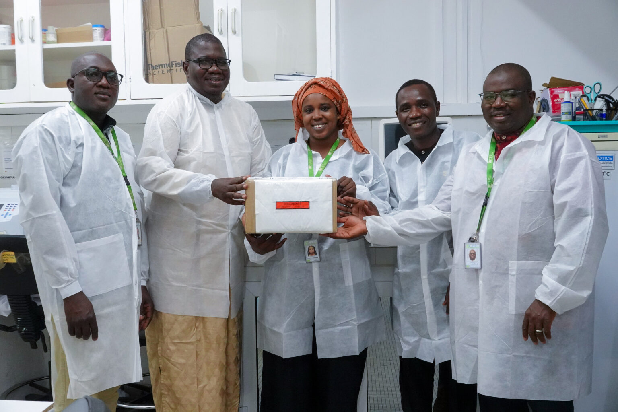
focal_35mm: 38
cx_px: 309
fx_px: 652
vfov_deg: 35.1
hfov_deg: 50.7
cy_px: 206
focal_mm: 13.96
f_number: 6.3
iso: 2000
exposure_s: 1/60
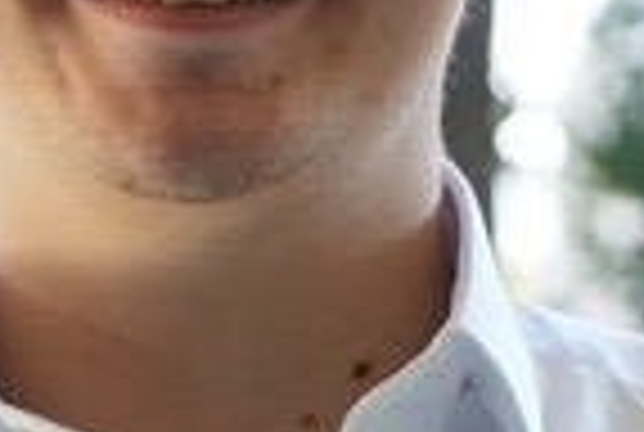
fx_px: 5629
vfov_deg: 4.4
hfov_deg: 6.5
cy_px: 326
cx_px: -77
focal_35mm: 314
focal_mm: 50
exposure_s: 1/250
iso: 500
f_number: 4
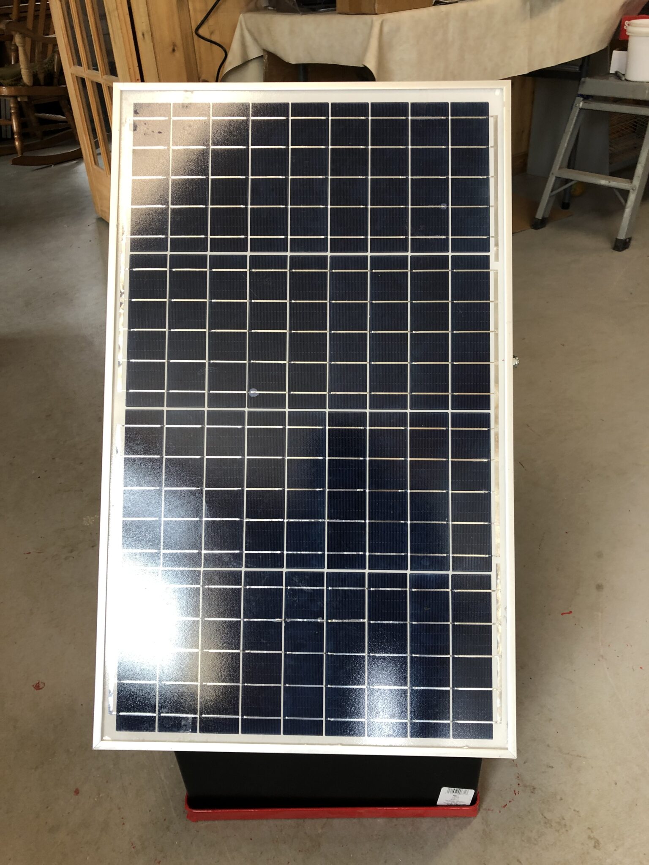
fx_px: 700
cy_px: 432
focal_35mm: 28
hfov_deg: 49.7
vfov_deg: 63.4
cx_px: 324
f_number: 1.8
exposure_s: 1/30
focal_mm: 3.99
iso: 25
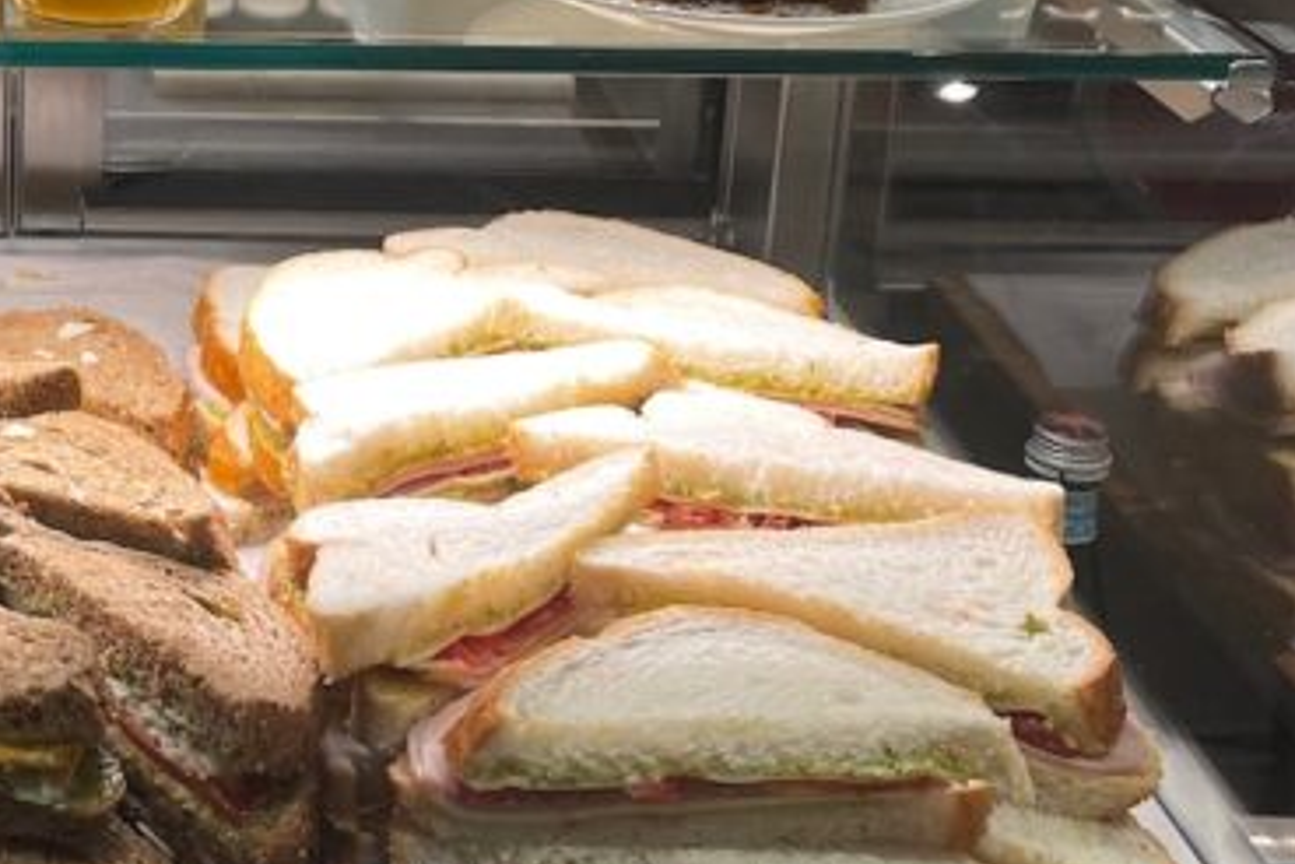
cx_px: -98
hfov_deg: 25.2
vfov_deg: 18.0
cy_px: 130
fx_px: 2698
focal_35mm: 75
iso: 80
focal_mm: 5.1
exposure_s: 1/100
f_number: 1.6
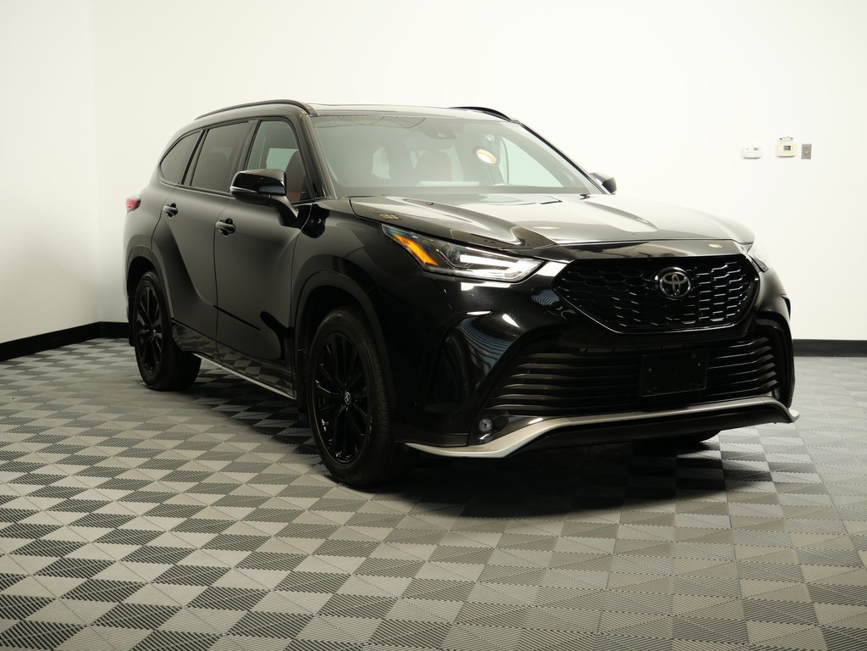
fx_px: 1102
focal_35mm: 44
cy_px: 326
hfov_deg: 42.9
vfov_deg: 32.9
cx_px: 434
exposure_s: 1/200
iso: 200
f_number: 4.2
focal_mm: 22
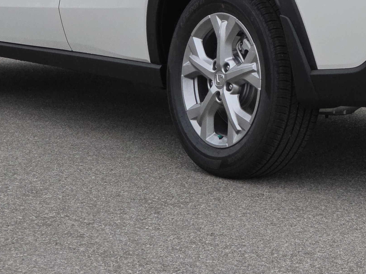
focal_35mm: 170
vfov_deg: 8.6
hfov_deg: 11.6
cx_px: 282
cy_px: -52
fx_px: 1797
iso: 50
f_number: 2.4
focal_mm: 7.9
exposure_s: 1/2000
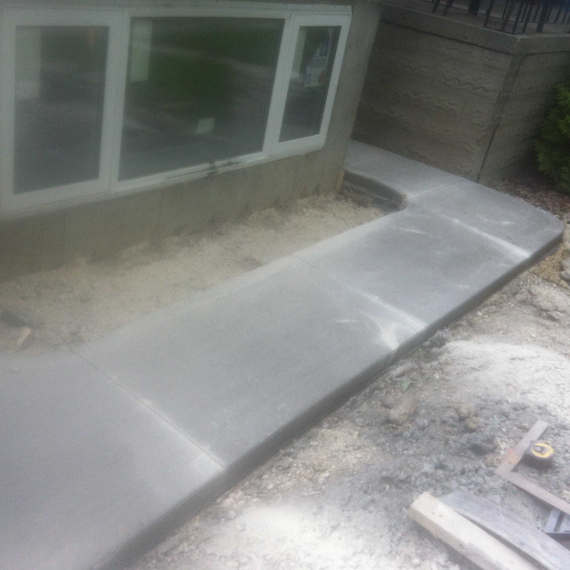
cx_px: 212
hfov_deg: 39.7
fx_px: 782
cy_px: 288
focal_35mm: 42
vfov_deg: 40.0
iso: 80
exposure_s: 1/277
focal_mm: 3.85
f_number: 2.8
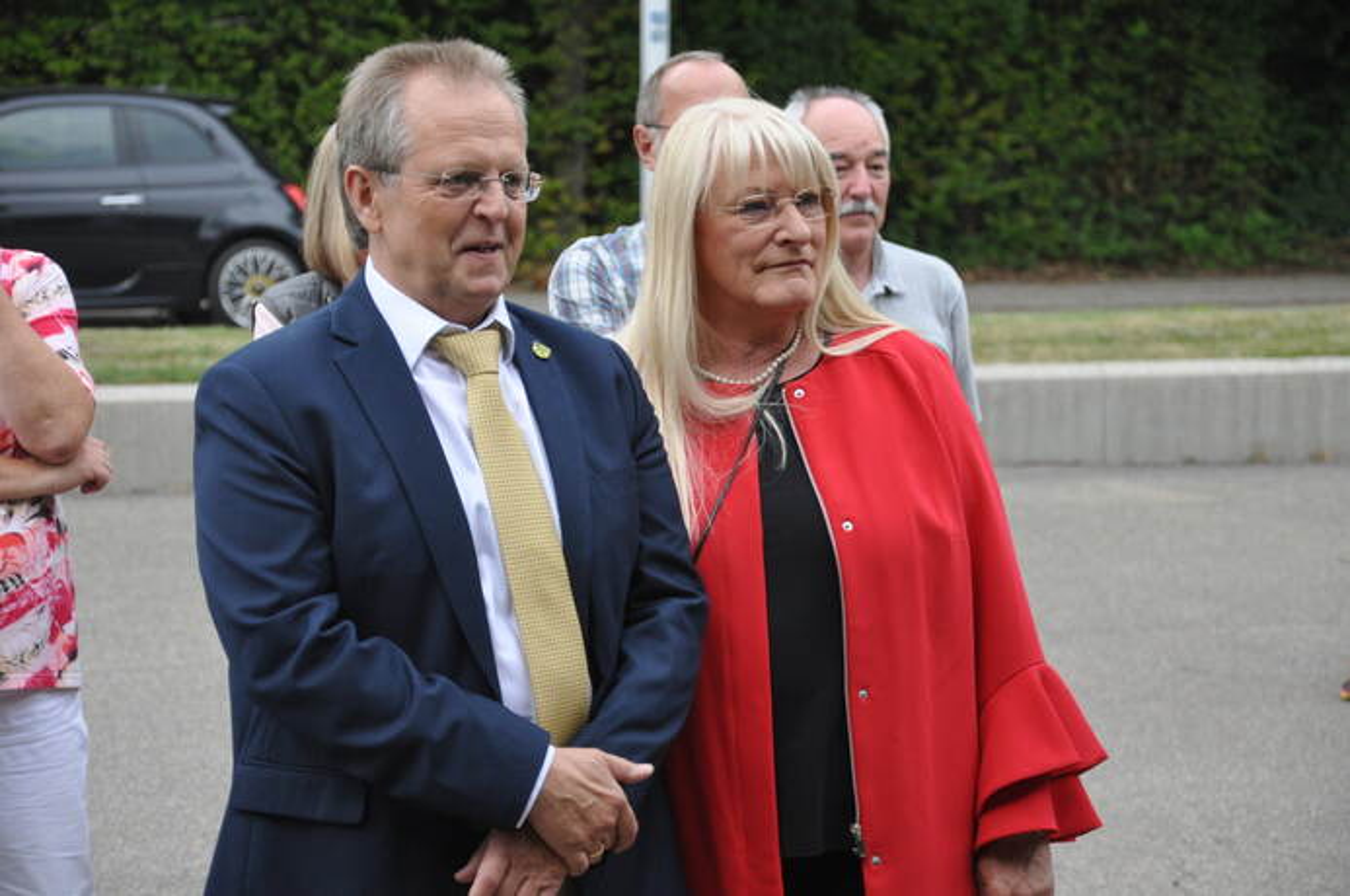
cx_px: 675
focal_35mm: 128
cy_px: 448
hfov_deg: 16.1
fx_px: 4775
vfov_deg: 10.7
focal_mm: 85
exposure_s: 1/320
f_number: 5.6
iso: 800
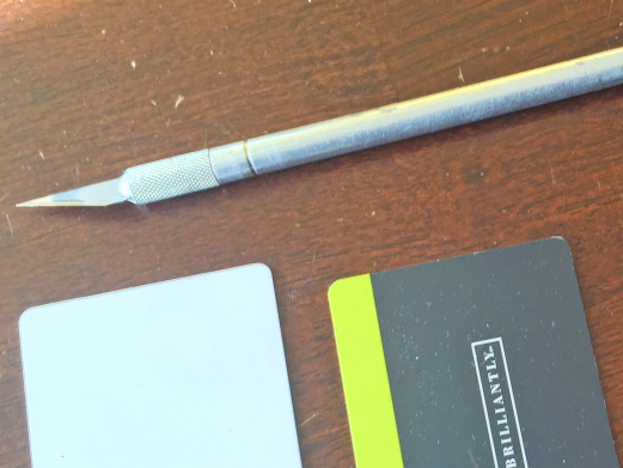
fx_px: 1026
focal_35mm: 57
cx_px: 572
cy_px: 330
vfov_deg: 25.5
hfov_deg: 32.0
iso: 50
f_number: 2.2
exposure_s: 1/30
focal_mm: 4.15
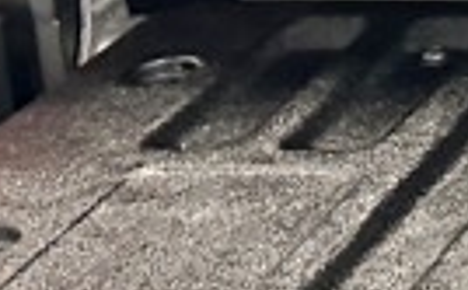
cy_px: -374
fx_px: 2481
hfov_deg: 8.5
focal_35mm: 195
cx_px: 1509
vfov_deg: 6.4
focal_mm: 6.86
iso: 800
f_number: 1.78
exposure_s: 1/30
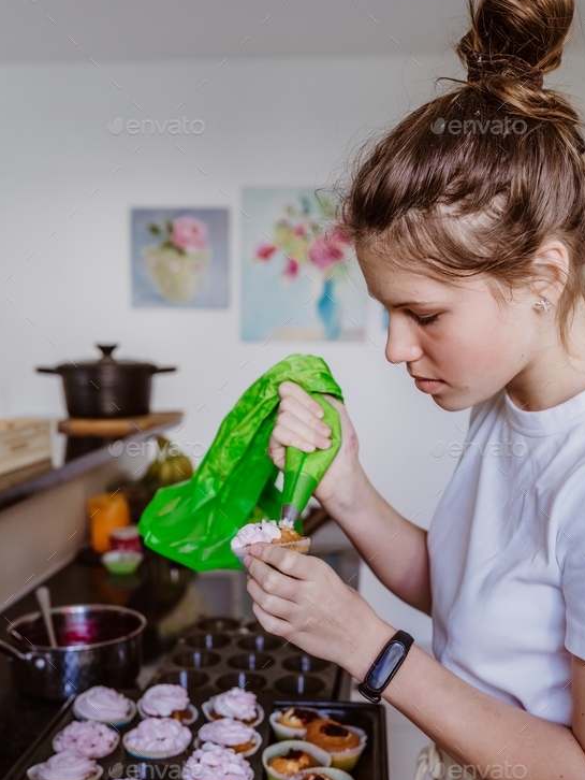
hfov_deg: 35.1
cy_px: 441
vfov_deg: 45.7
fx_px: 923
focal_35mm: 41
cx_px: 315
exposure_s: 1/250
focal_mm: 35
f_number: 3.5
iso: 1600
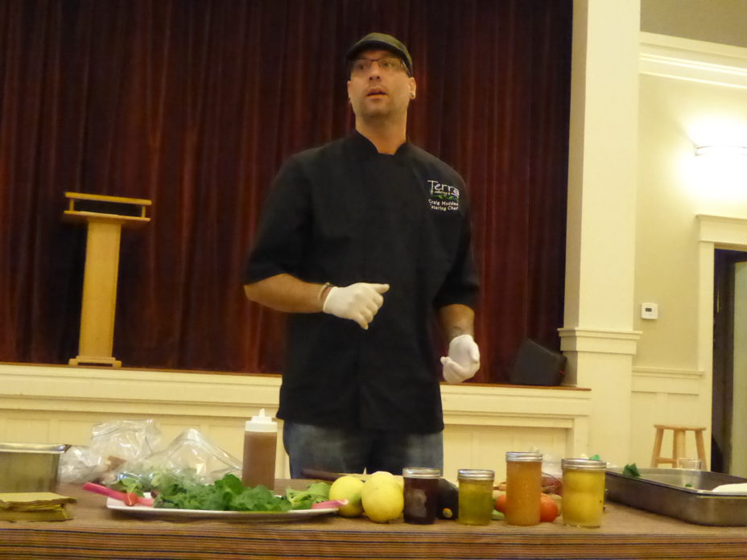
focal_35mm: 47
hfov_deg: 40.4
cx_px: 374
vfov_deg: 30.9
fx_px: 1014
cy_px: 280
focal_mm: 8.4
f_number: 4
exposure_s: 1/40
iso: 3200
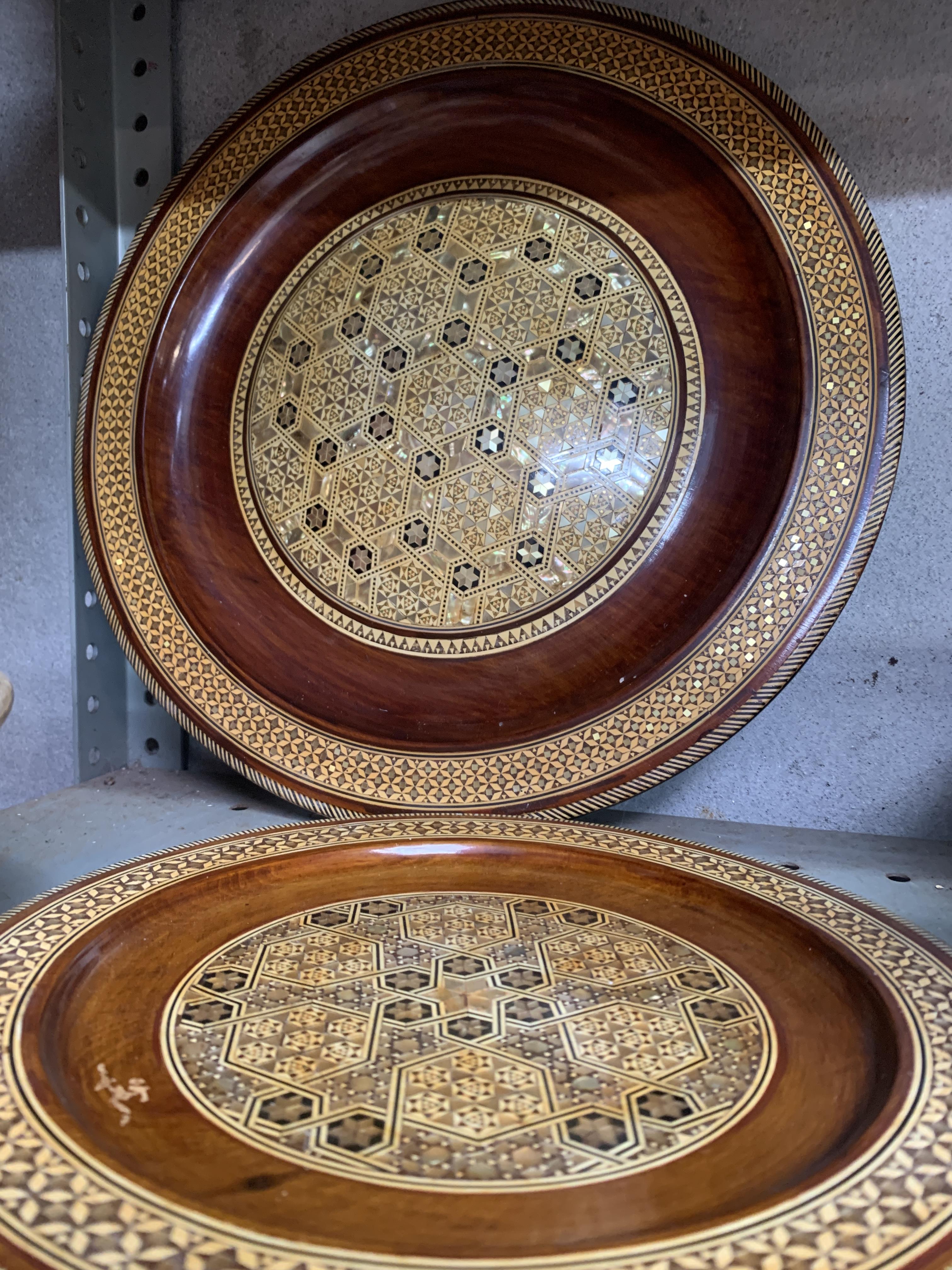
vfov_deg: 67.3
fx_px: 953
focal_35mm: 26
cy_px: 635
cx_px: 476
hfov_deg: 53.1
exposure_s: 1/33
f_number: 1.8
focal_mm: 4.25
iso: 250
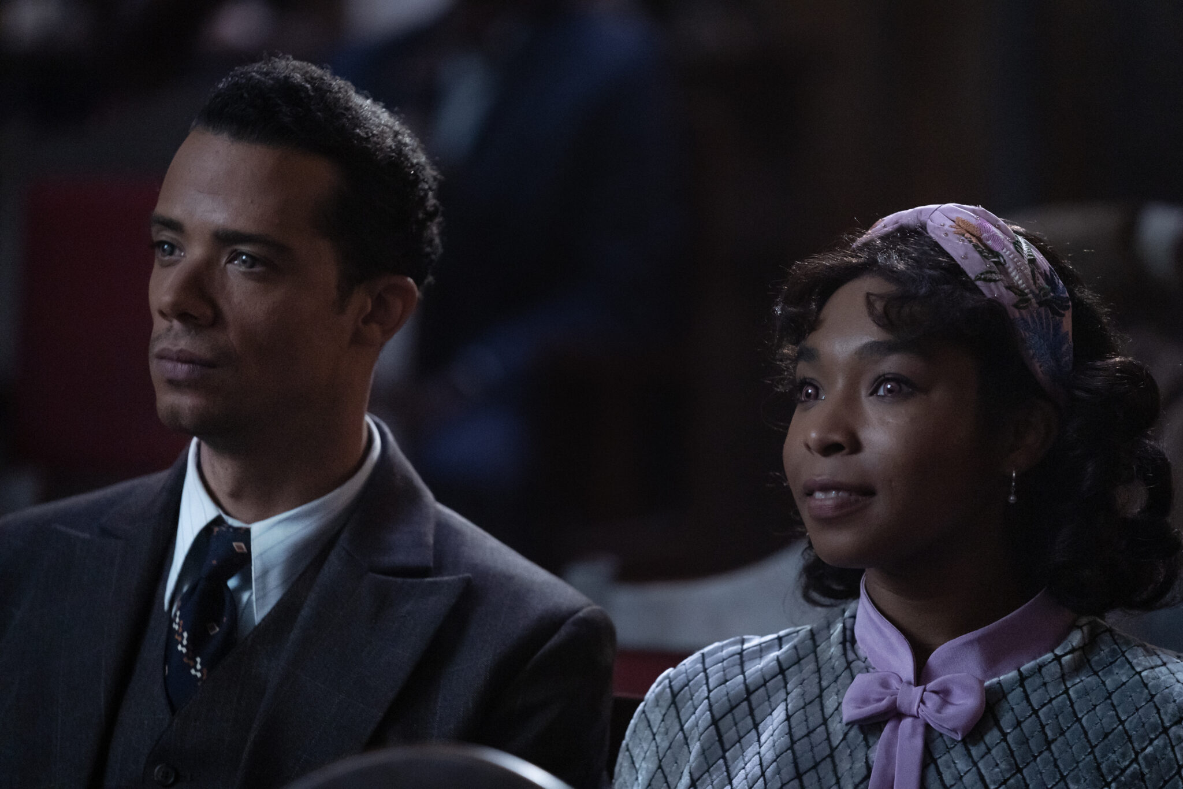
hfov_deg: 10.3
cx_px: 592
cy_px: 394
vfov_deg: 6.9
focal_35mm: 200
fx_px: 6571
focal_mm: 200
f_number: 2.8
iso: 4000
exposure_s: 1/160
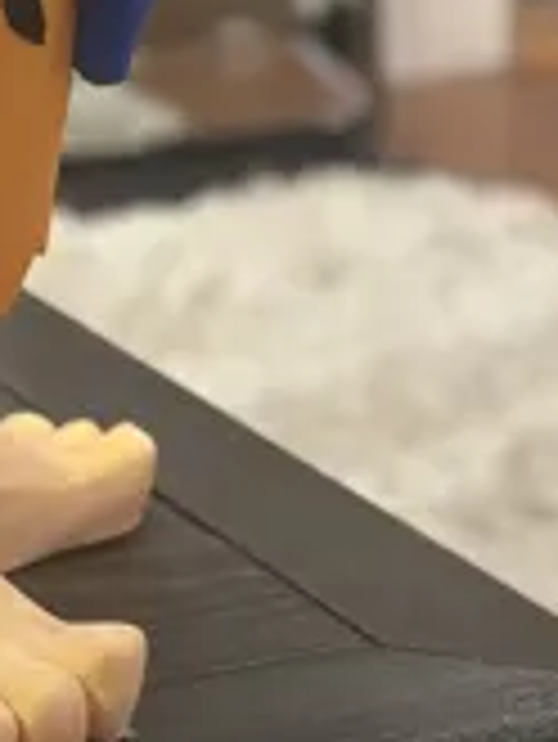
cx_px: -76
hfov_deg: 9.5
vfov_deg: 12.5
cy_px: -124
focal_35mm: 155
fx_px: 3327
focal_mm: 6.86
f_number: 1.78
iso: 250
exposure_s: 1/60
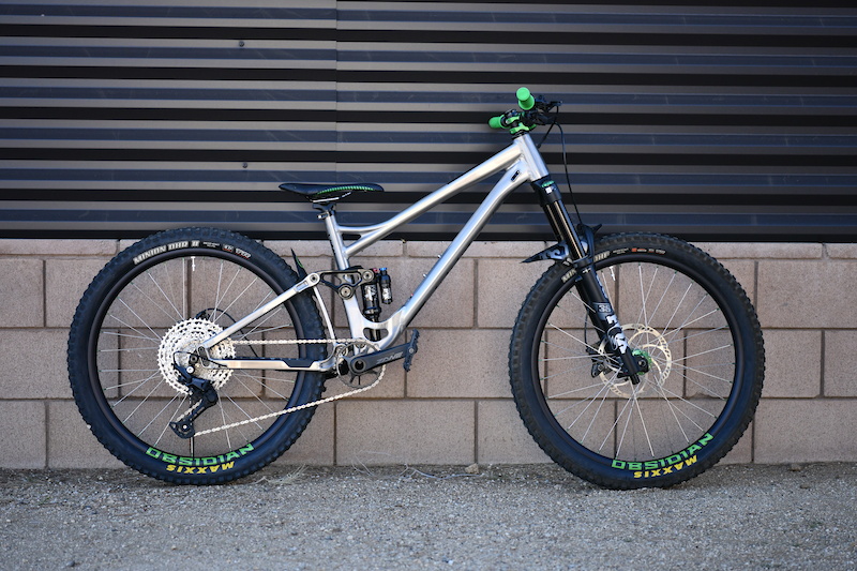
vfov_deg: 19.4
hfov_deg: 28.8
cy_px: 286
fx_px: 1666
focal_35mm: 70
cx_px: 428
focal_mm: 70
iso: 1000
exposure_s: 1/2500
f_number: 2.8
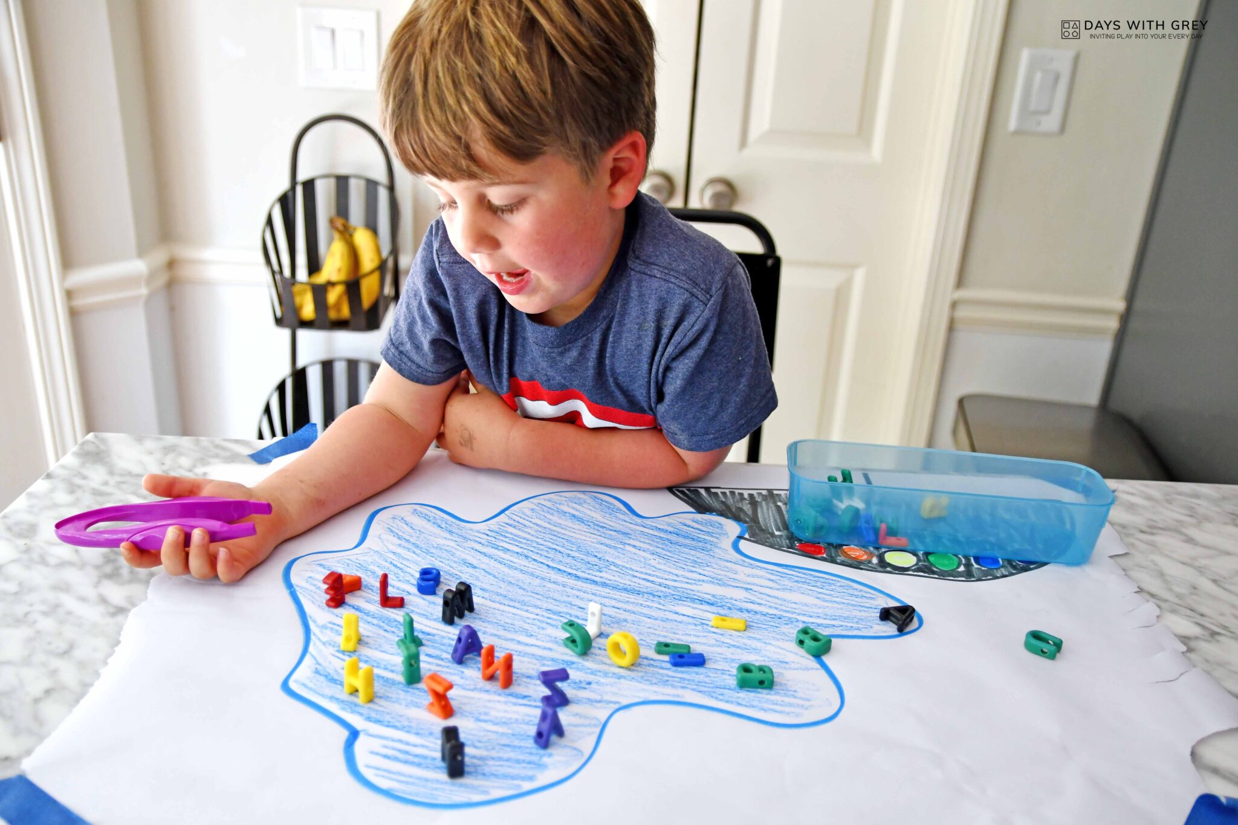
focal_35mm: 33
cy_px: 412
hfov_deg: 57.2
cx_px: 619
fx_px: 1135
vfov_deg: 40.0
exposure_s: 1/250
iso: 560
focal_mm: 22
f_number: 2.8
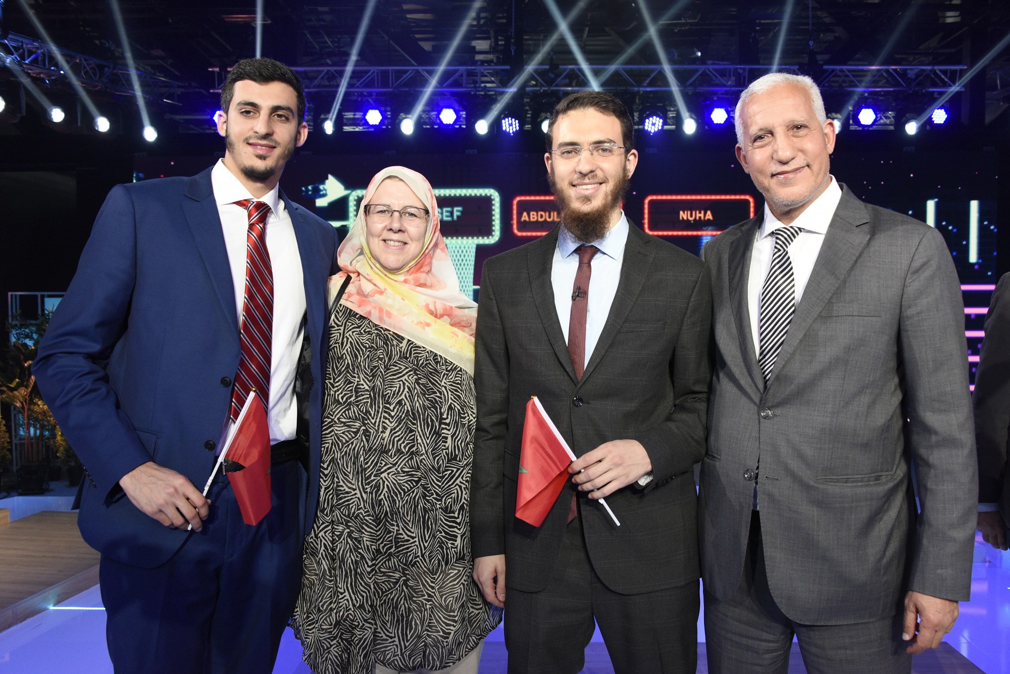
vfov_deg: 41.1
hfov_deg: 58.7
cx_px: 505
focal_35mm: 32
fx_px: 898
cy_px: 337
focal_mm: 32
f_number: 7.1
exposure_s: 1/125
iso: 2500
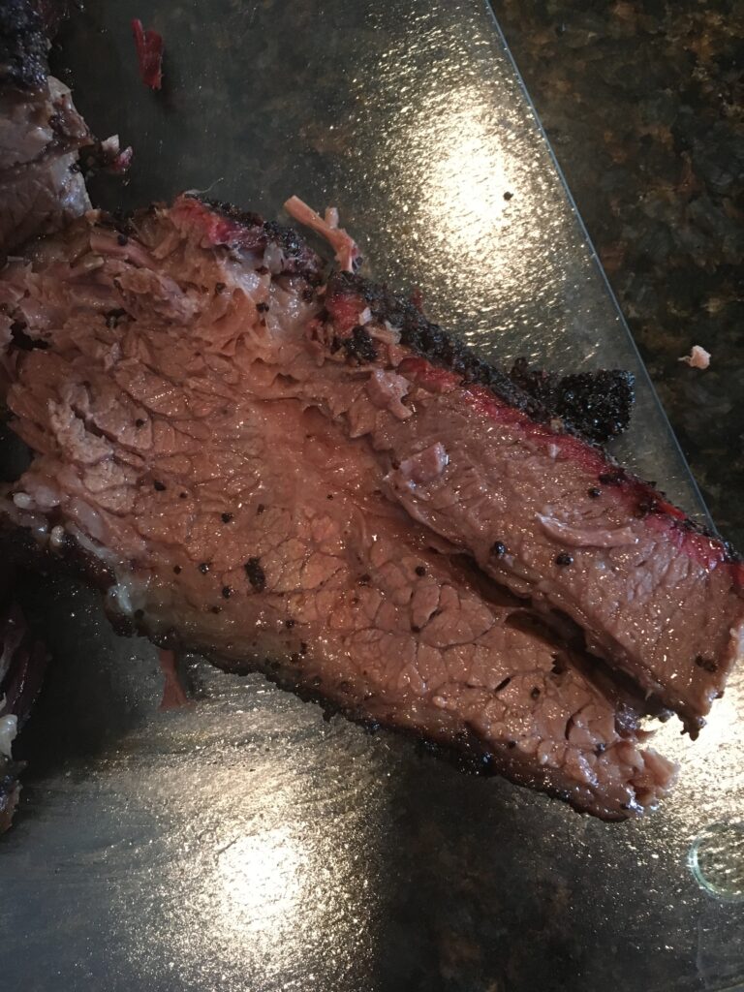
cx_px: 372
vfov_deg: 61.7
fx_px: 831
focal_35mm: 29
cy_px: 496
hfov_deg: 48.2
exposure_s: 1/30
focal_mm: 4.15
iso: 200
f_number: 2.2
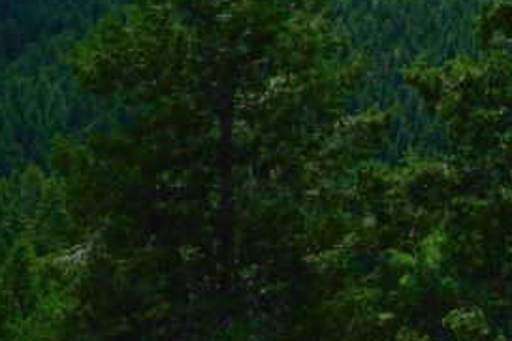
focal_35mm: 106
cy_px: -207
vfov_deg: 12.2
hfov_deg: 16.7
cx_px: 864
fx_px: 1507
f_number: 11
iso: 220
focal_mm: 20
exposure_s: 1/500
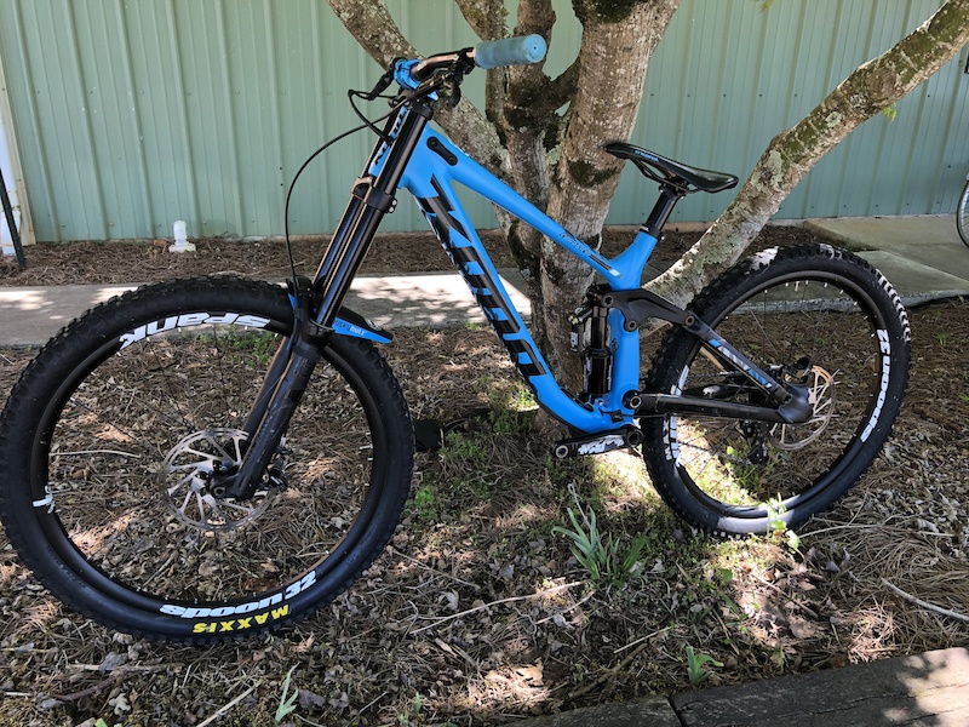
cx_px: 484
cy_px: 364
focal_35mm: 28
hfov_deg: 63.4
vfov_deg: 49.7
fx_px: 784
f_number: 1.8
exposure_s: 1/120
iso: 40
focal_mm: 3.99
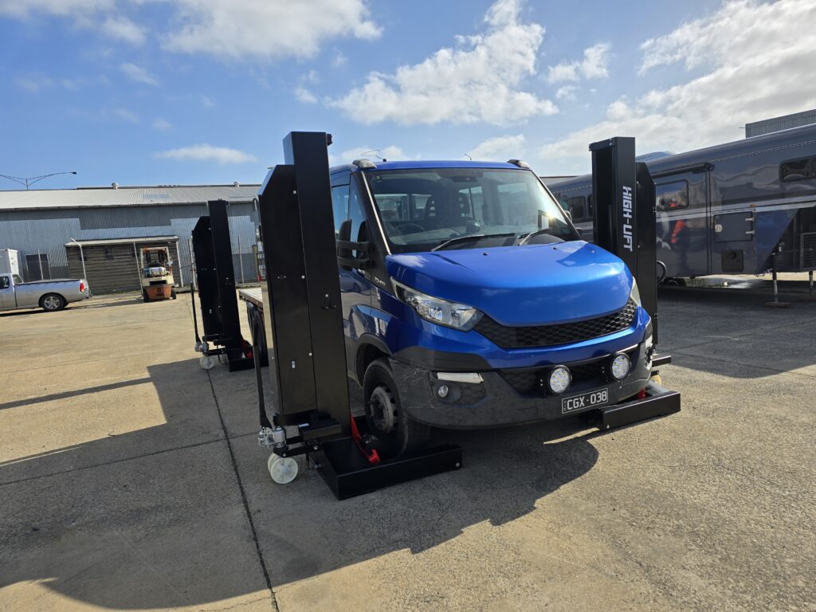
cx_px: 408
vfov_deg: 58.9
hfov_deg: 73.9
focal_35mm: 23
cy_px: 306
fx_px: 542
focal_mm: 6.3
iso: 12
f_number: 1.7
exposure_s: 1/1102
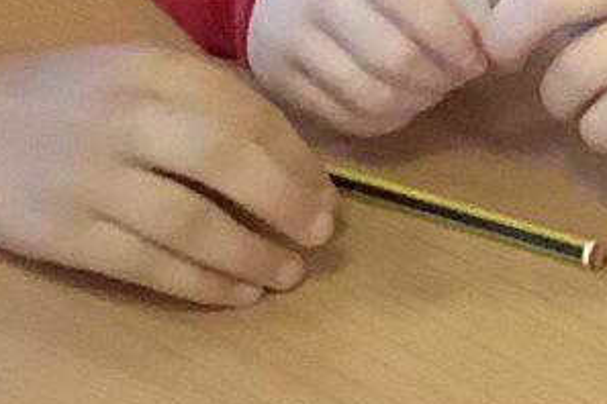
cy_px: 71
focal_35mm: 222
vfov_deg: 6.2
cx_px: 973
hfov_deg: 9.0
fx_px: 3743
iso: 320
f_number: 2.4
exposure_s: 1/50
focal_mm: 3.3
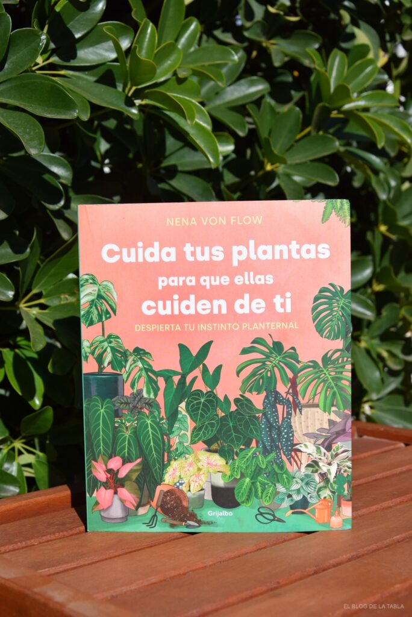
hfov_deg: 22.7
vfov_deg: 33.4
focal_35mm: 60
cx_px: 206
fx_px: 1029
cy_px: 308
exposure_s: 1/2000
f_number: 8
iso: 400
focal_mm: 40
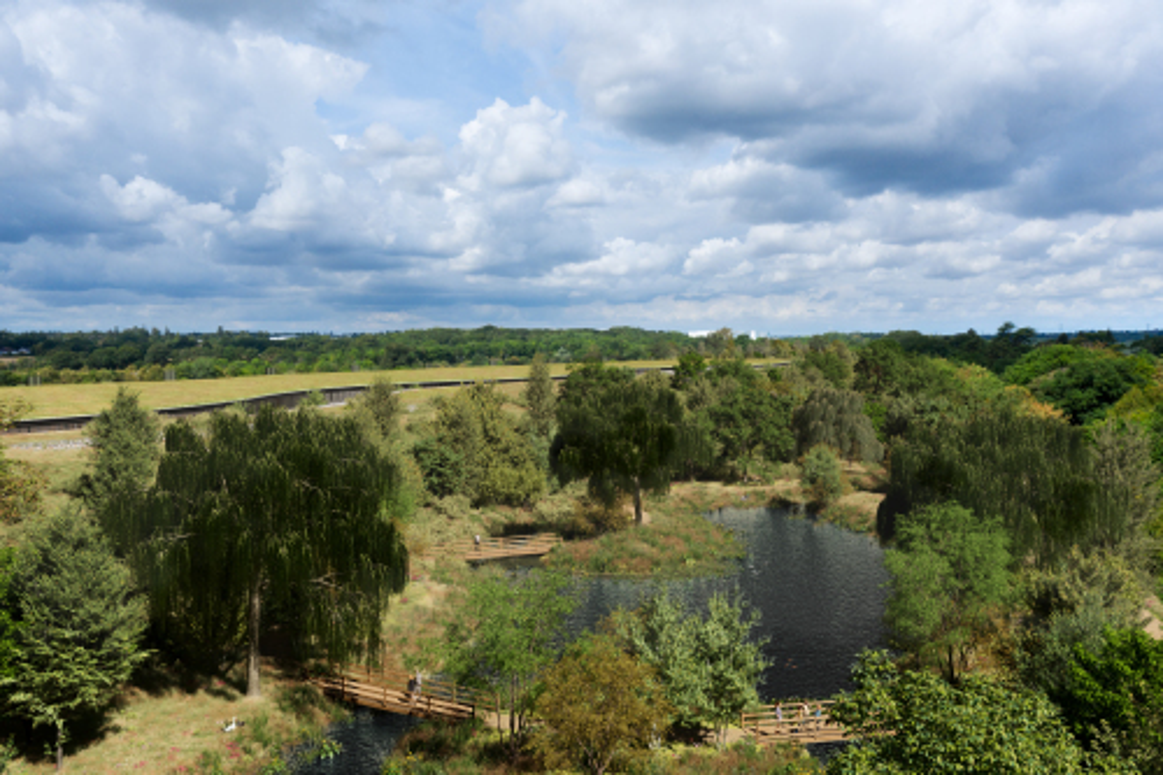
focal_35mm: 28
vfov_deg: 46.4
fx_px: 904
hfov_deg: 65.5
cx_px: 582
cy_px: 388
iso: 100
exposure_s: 1/500
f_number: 6.3
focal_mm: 10.26
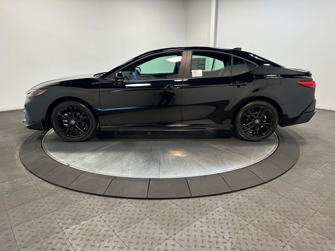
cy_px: 126
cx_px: 168
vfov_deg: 56.8
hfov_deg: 71.6
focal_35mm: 24
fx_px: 232
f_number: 1.78
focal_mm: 6.86
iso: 400
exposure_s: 1/60
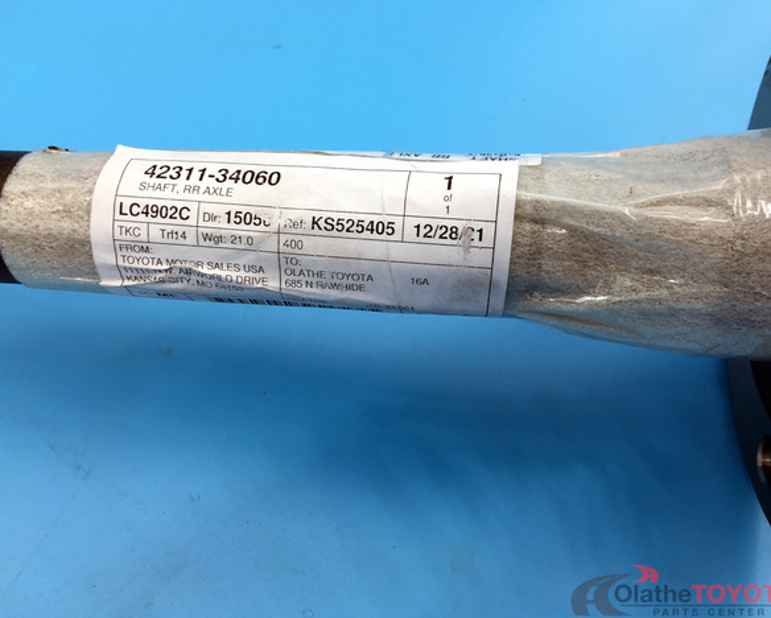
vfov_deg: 47.2
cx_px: 382
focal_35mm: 31
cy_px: 309
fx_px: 708
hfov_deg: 57.1
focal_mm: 4.15
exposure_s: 1/60
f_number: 2.2
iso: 25
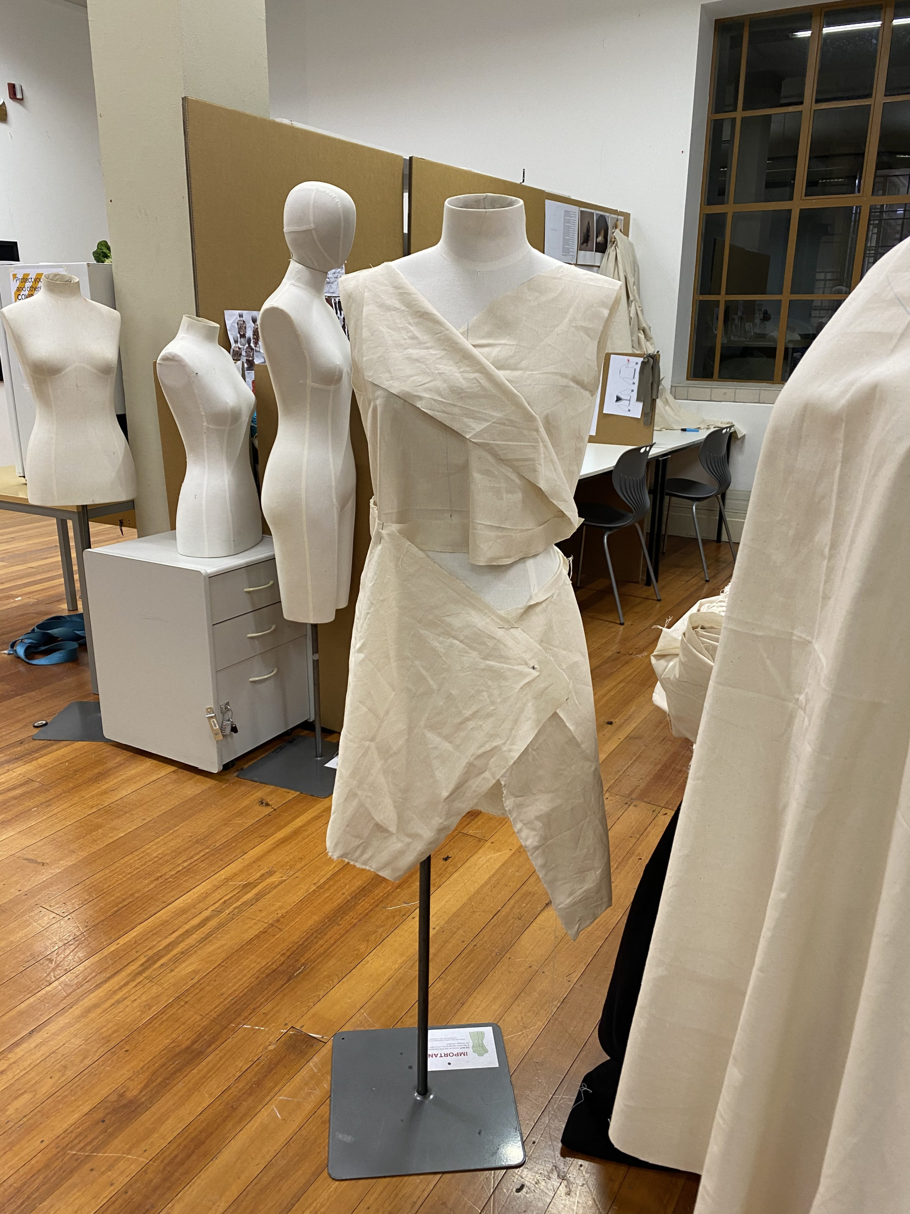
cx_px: 455
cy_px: 607
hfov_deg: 53.1
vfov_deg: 67.3
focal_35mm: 26
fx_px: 911
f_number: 1.8
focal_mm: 4.25
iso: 80
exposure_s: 1/50
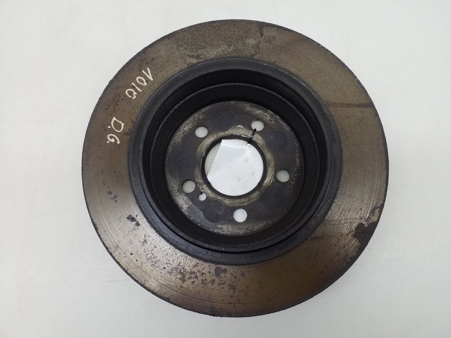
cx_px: 226
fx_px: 352
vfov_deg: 51.4
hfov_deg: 65.3
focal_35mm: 27
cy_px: 169
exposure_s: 1/50
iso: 125
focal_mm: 3.6
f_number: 1.9
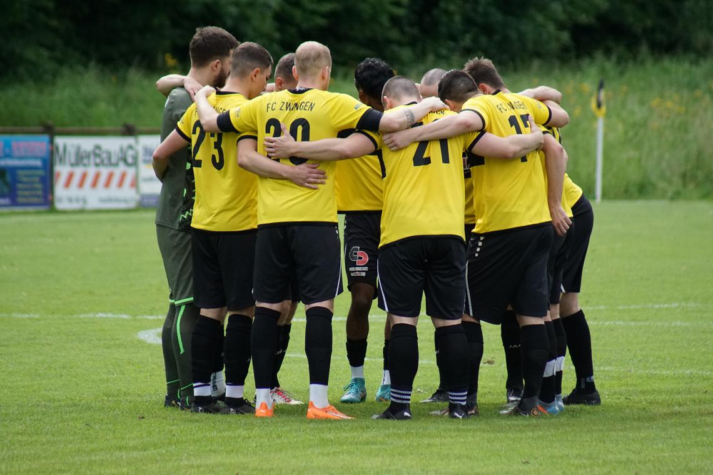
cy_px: 238
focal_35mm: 450
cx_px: 356
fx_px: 8912
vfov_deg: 3.1
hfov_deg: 4.6
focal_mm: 300
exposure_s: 1/2000
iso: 1600
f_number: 5.6
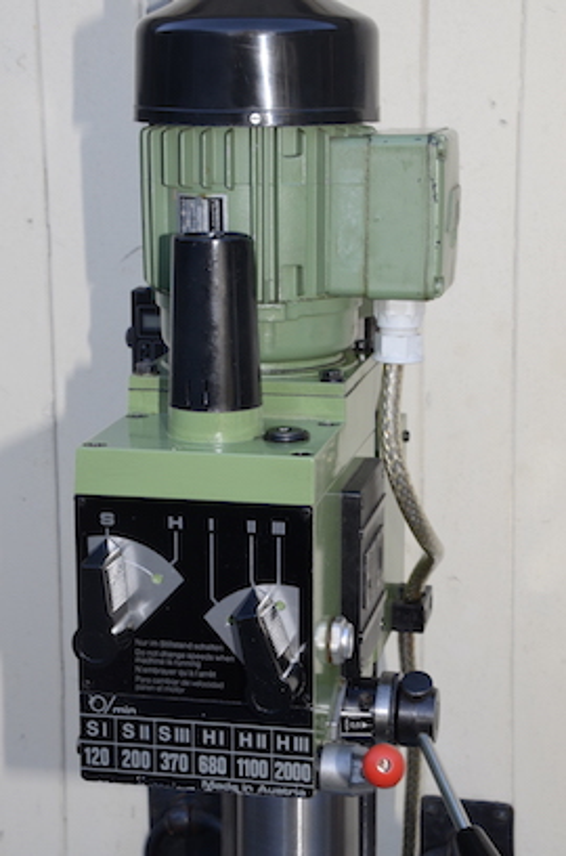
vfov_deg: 27.1
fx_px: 1778
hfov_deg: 18.1
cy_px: 428
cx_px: 283
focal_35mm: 75
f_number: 13
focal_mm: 50
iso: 640
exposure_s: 1/60
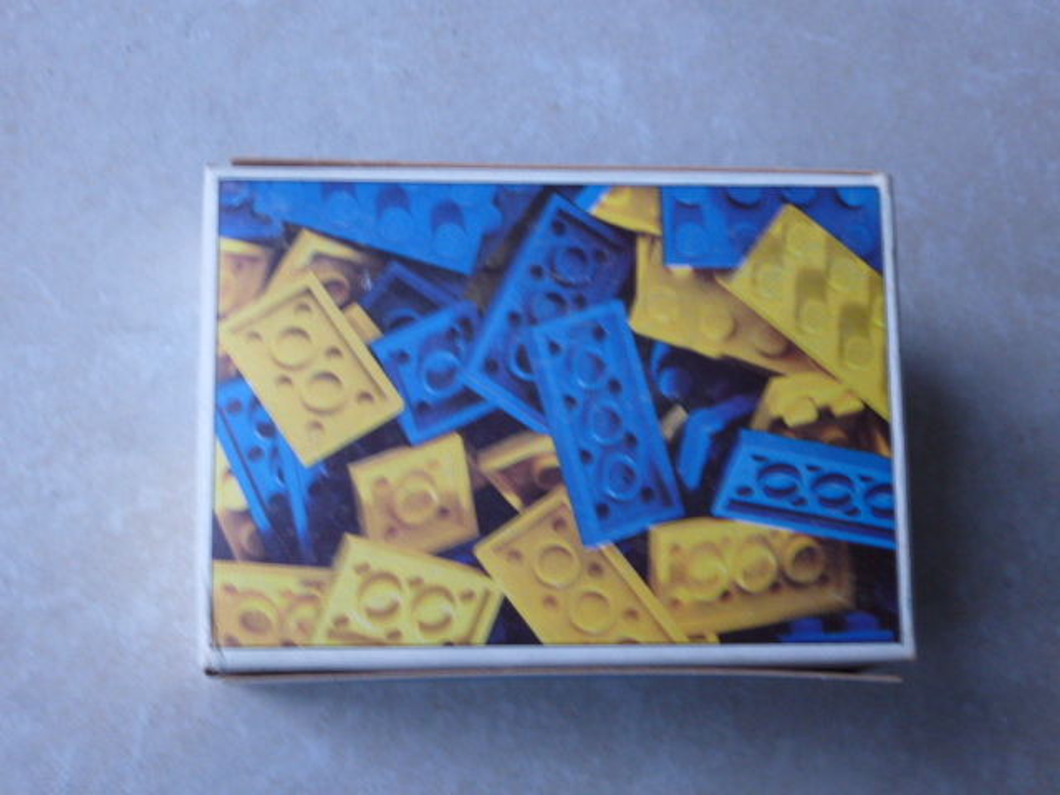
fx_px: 1592
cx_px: 530
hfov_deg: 36.8
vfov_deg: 28.0
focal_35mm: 52
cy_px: 398
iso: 500
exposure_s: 1/4
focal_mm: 9.4
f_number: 4.3
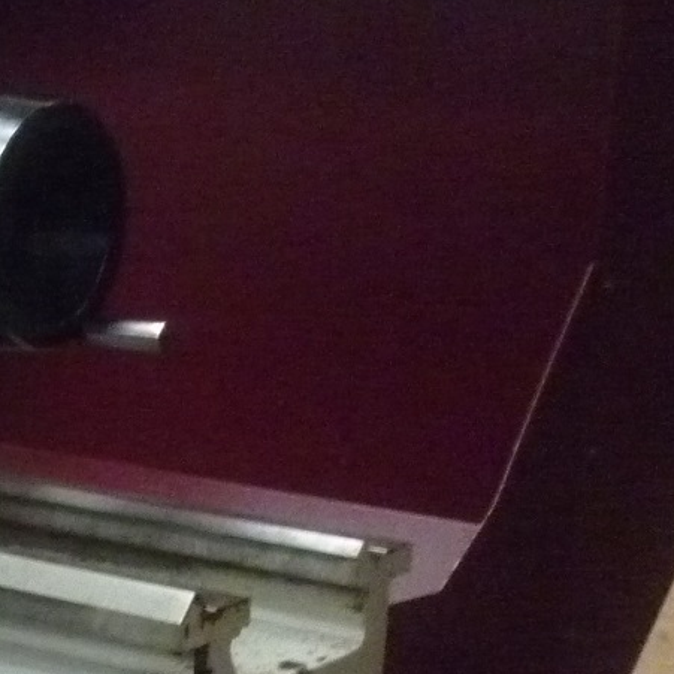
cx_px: -437
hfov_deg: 14.8
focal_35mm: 106
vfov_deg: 16.2
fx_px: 2335
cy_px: 618
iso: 800
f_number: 2.8
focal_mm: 5.5
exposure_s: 1/15
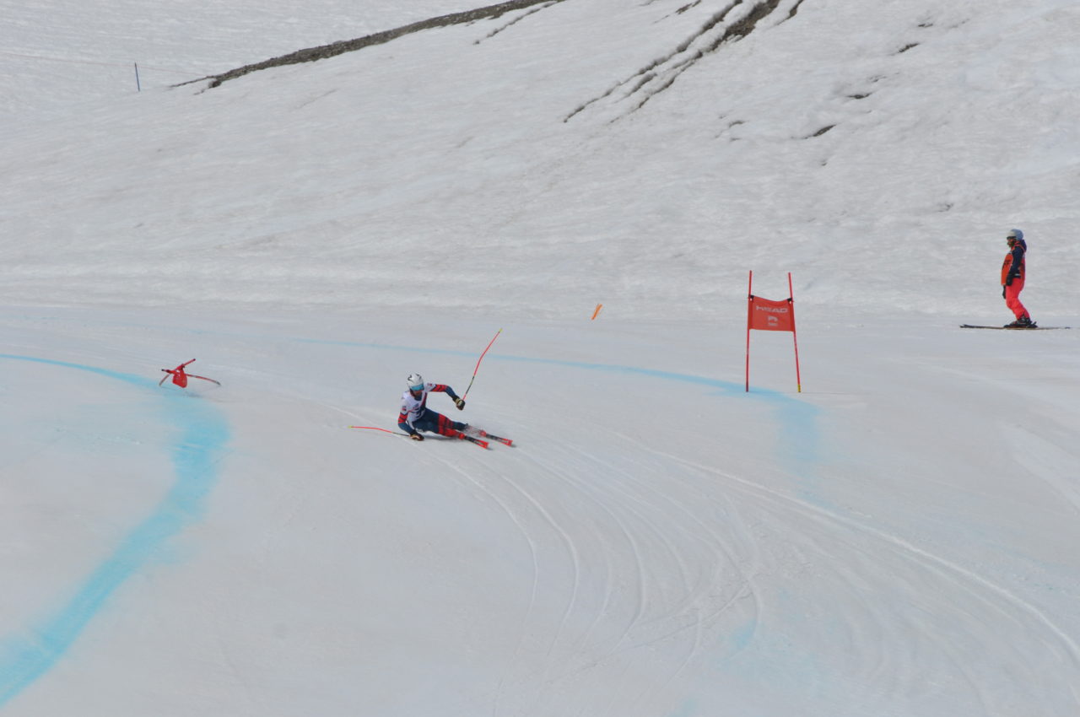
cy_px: 358
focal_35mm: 450
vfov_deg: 3.0
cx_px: 540
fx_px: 13483
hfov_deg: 4.6
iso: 200
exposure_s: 1/1600
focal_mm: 300
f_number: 10
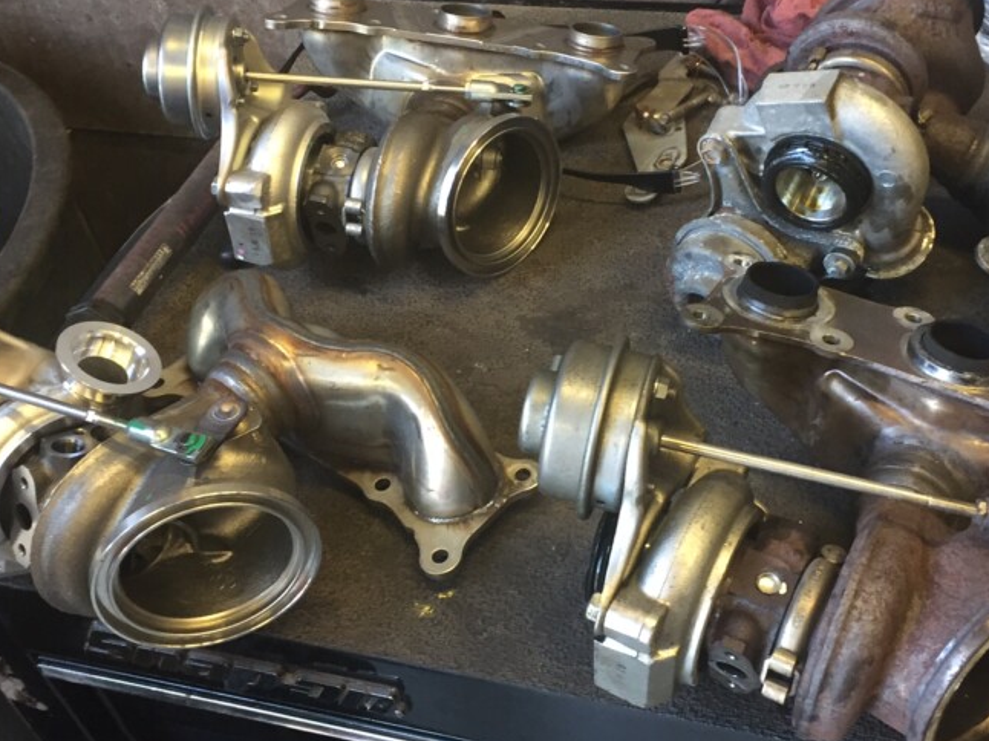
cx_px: 577
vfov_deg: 31.5
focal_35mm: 46
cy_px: 354
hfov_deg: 41.1
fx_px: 1314
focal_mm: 4.15
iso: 100
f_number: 2.2
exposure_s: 1/30
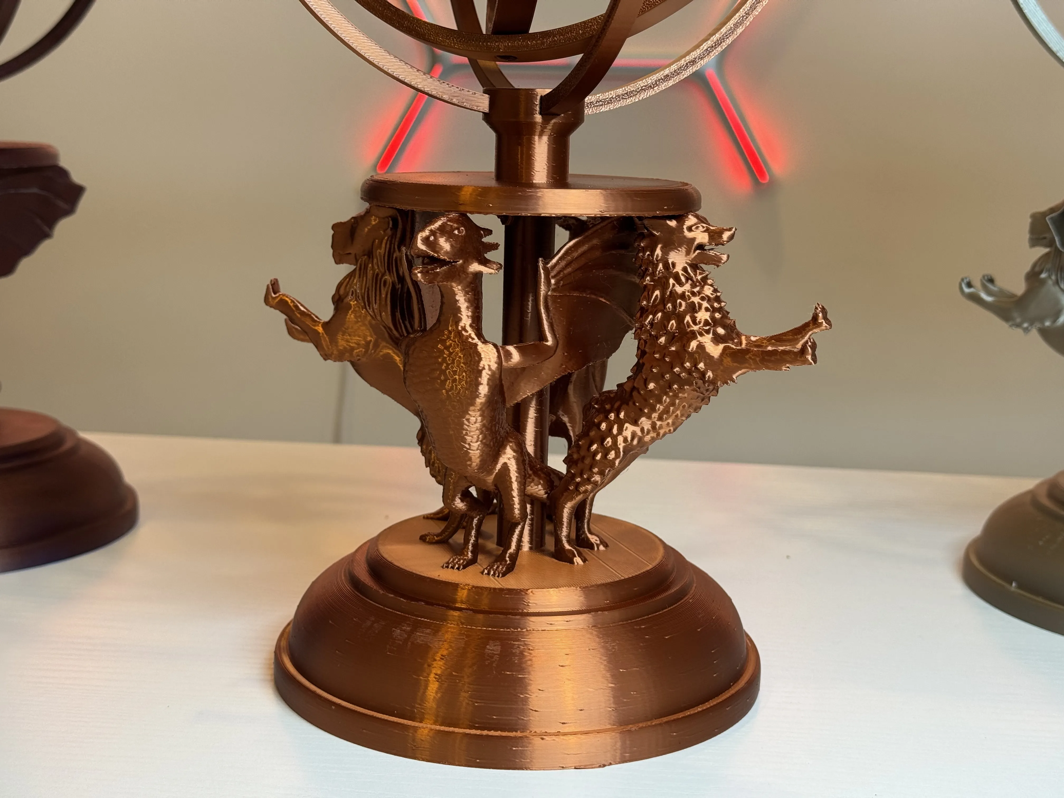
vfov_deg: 30.3
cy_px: 399
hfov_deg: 39.7
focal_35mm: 48
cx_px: 532
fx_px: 1475
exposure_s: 1/98
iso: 100
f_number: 1.78
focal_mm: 6.76
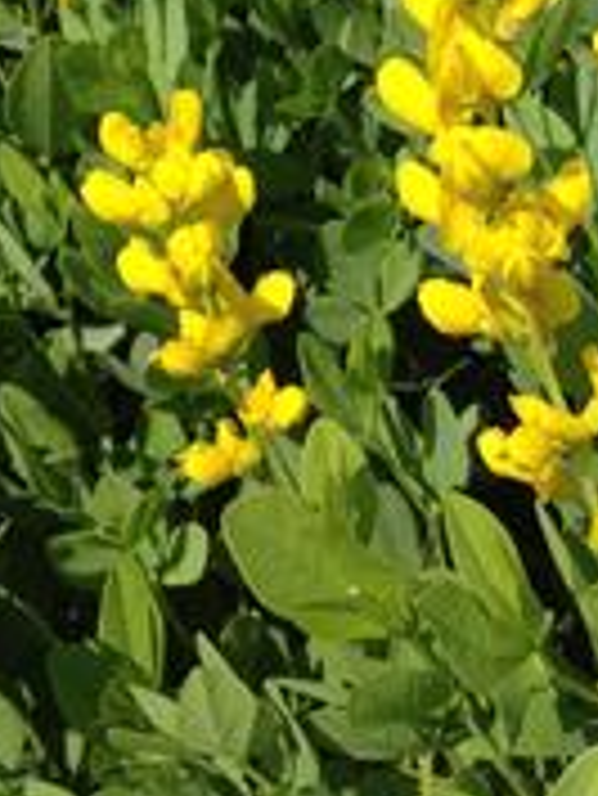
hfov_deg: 18.4
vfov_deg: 23.5
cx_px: 517
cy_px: -27
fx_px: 1817
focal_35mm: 79
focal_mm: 4.28
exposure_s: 1/1623
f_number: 2.4
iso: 50
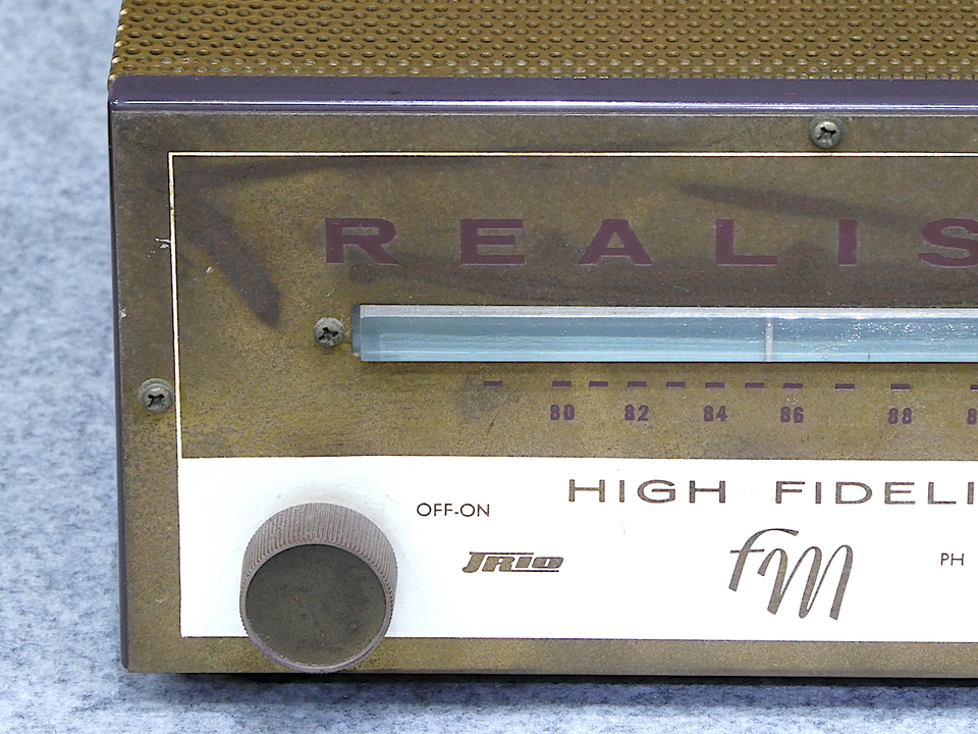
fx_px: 6046
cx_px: 489
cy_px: 367
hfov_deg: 9.2
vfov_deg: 6.9
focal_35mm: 214
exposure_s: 1/6
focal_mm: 38.4
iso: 400
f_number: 7.1
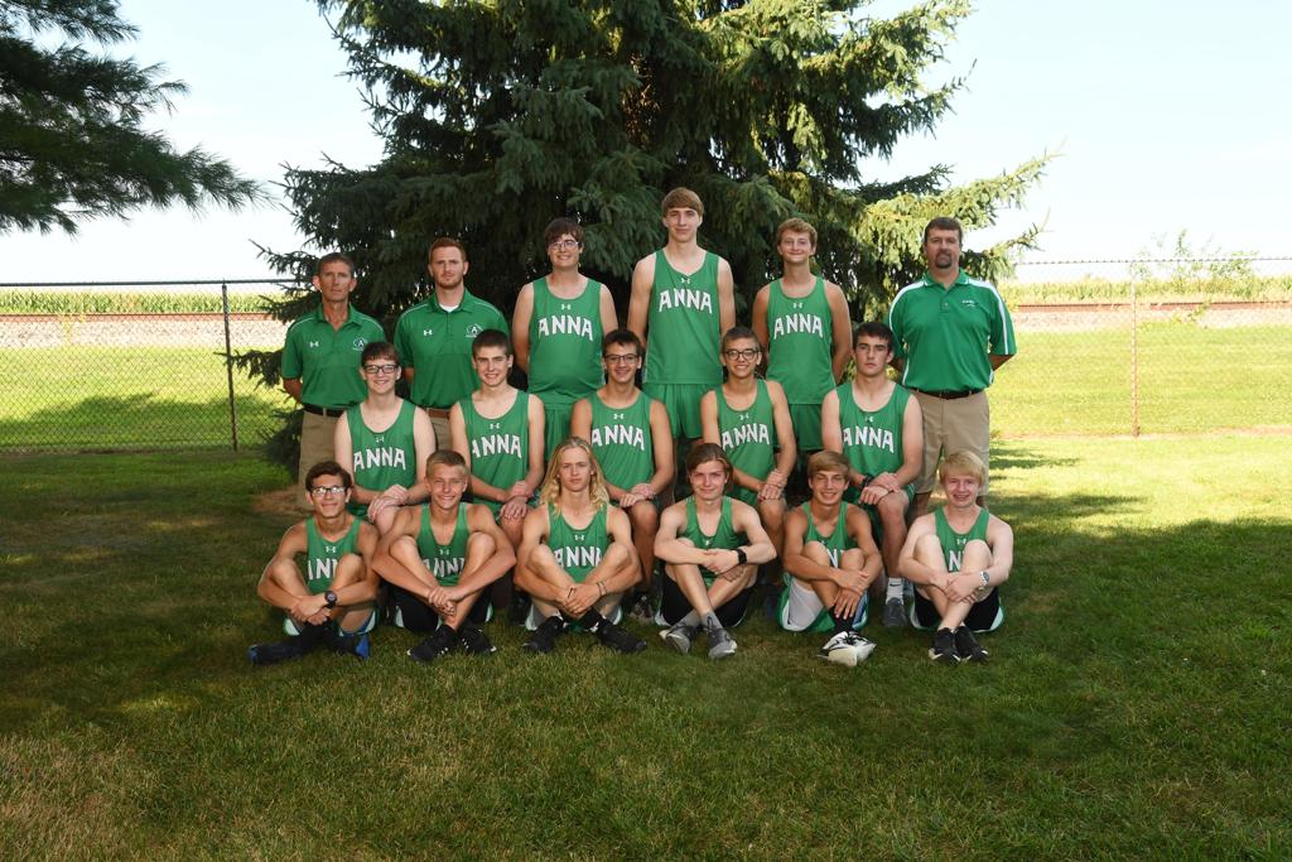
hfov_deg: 48.5
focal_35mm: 40
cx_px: 646
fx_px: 1436
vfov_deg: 33.4
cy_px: 431
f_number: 9
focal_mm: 27
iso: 125
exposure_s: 1/60
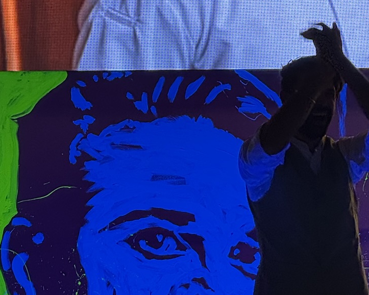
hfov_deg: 9.3
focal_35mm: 208
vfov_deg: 7.4
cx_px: 324
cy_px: 105
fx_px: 2271
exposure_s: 1/50
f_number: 2.8
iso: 125
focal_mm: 9
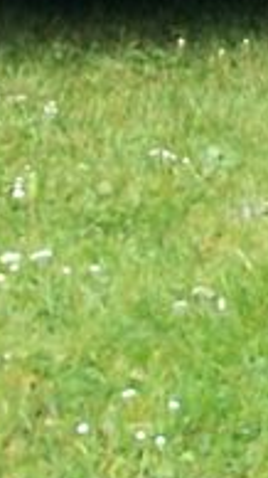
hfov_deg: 6.3
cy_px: -377
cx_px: 408
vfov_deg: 10.6
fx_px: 2415
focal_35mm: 191
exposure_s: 1/250
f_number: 2.8
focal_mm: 5.7
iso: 80
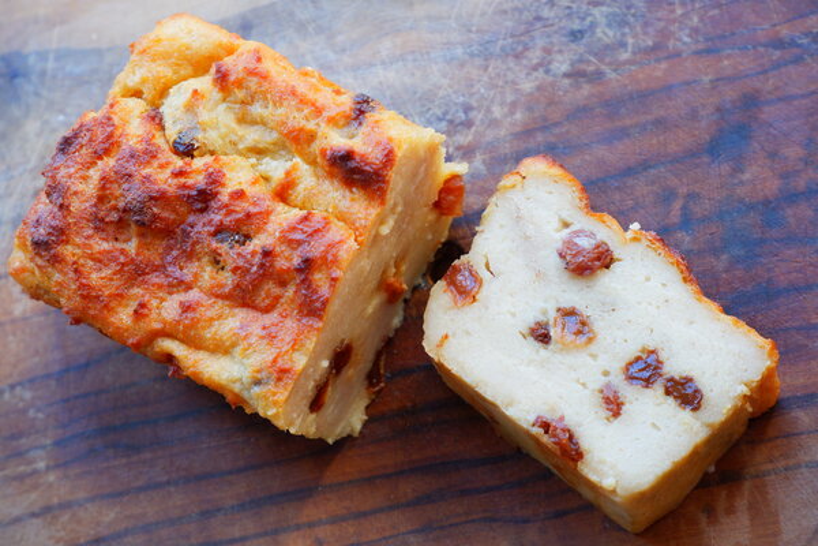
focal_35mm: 68
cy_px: 273
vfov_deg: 20.0
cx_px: 409
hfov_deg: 29.7
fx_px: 1545
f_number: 5.6
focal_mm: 45
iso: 640
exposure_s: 1/70
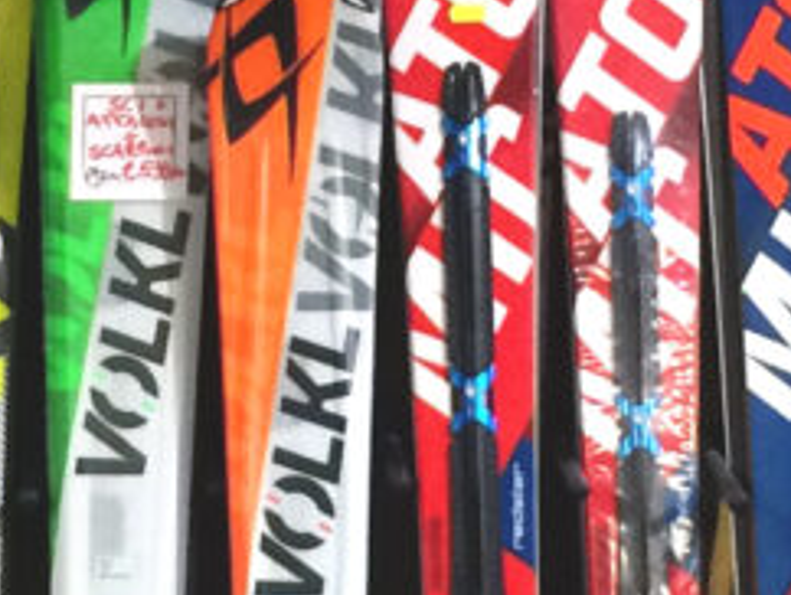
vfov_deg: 8.1
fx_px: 4209
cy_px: 85
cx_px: 350
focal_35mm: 184
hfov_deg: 10.7
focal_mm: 4.15
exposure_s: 1/33
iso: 200
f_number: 2.2
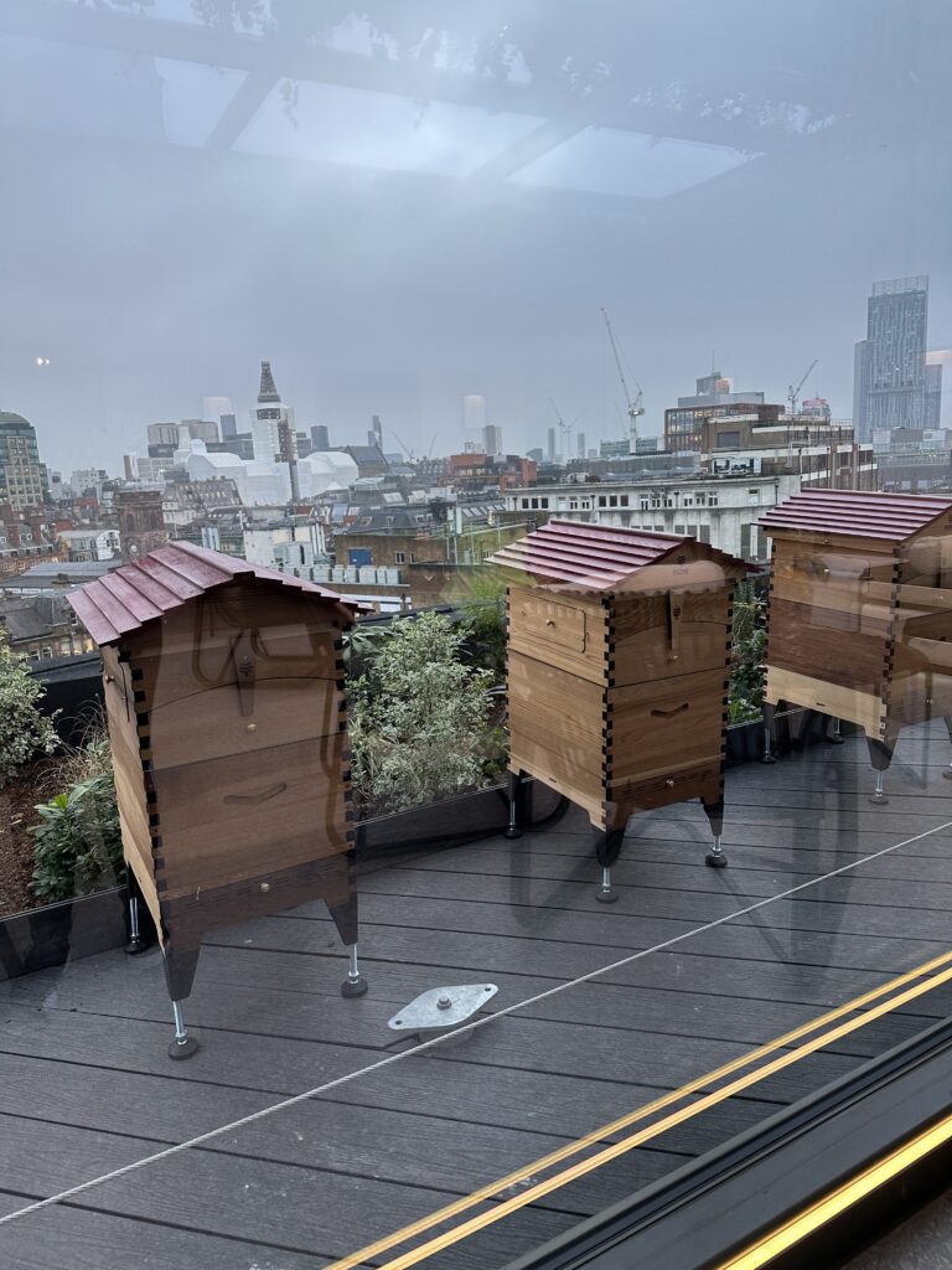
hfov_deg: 56.8
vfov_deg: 71.6
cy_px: 635
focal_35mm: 24
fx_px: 880
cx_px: 476
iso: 125
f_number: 1.78
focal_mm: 6.86
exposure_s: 1/121
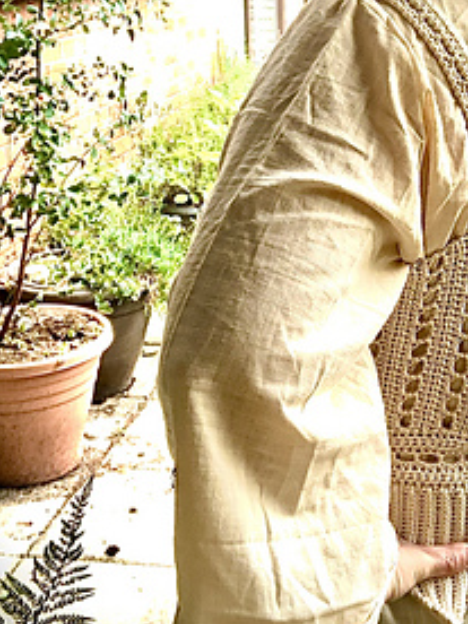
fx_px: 1046
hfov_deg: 24.8
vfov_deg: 32.9
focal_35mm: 58
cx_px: 384
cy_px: 201
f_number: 2.2
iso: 80
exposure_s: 1/120
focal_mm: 2.87
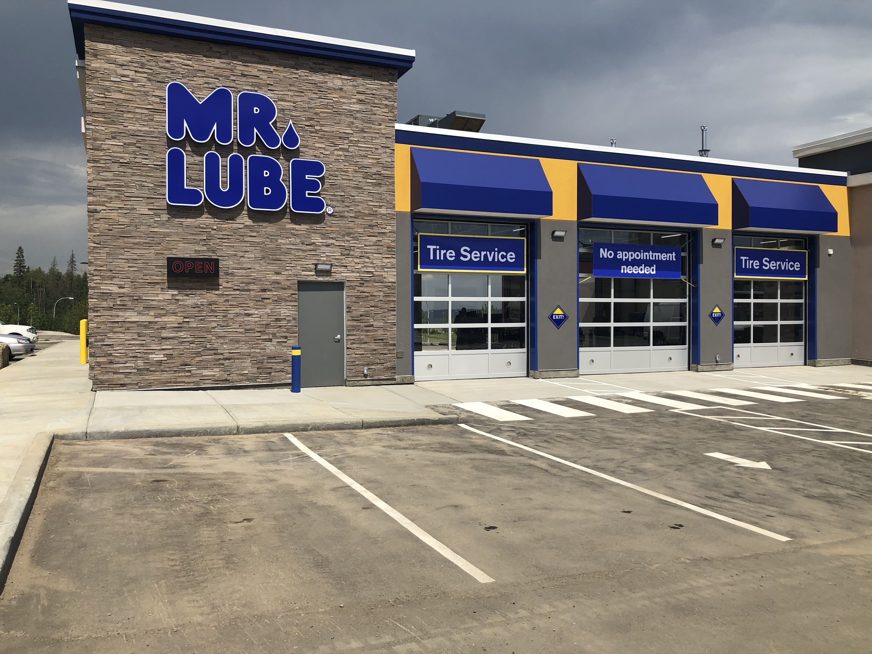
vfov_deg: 49.7
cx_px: 436
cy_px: 327
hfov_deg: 63.4
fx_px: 705
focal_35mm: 28
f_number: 1.8
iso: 20
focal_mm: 3.99
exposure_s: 1/3745
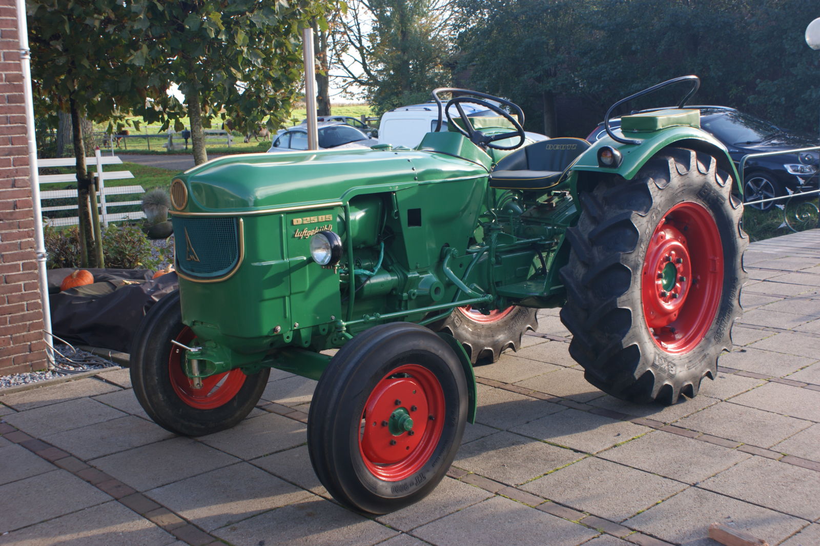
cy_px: 273
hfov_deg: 46.4
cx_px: 410
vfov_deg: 31.9
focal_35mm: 42
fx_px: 956
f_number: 5.6
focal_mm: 28
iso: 100
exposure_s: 1/60
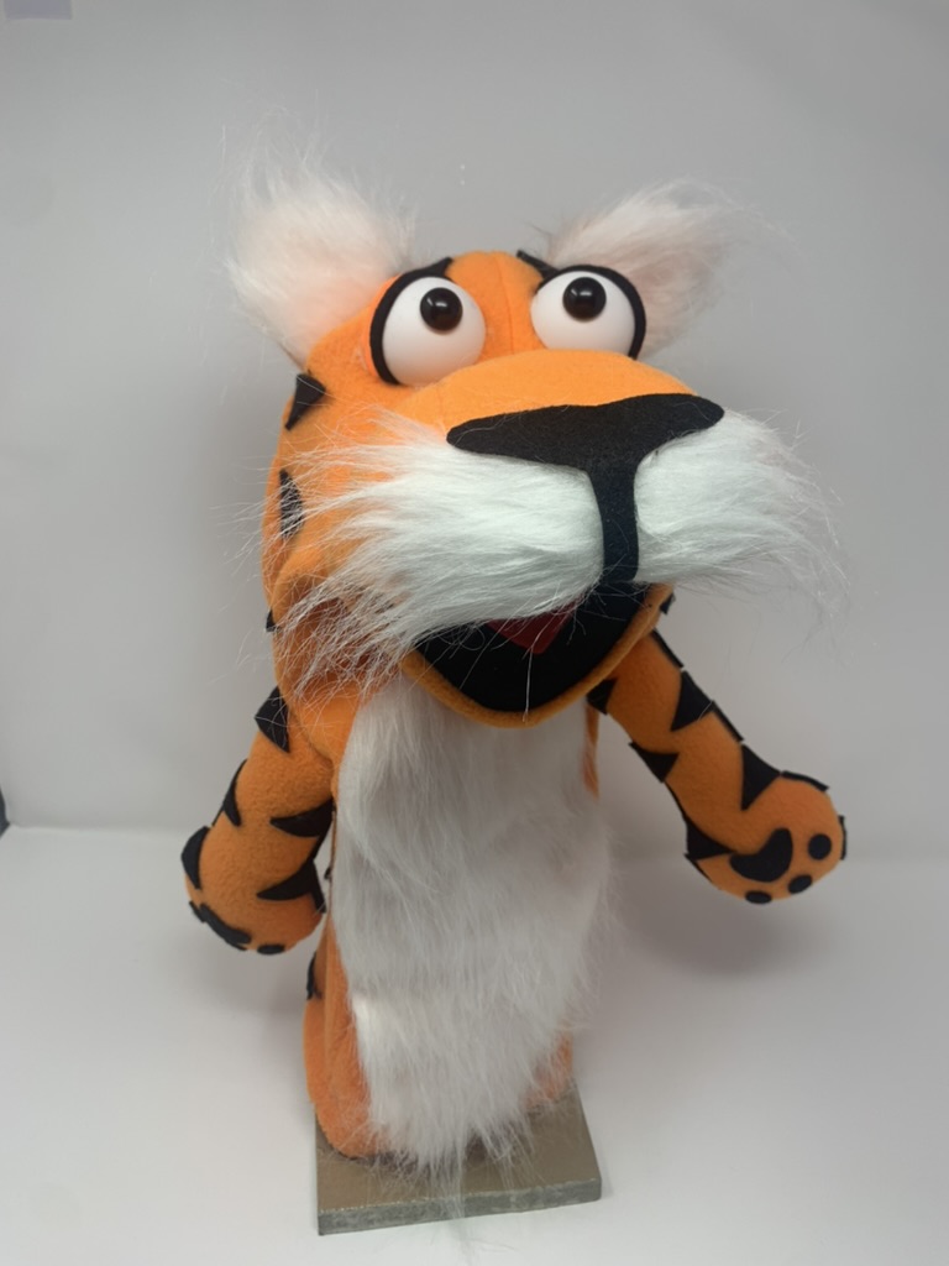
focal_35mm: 26
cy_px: 633
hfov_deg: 53.1
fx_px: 950
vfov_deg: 67.3
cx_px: 474
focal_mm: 4.25
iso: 25
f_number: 1.8
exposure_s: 1/183
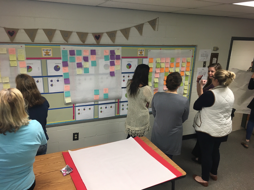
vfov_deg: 48.2
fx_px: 213
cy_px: 95
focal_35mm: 29
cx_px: 127
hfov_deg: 61.7
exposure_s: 1/30
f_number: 2.2
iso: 40
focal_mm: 4.15
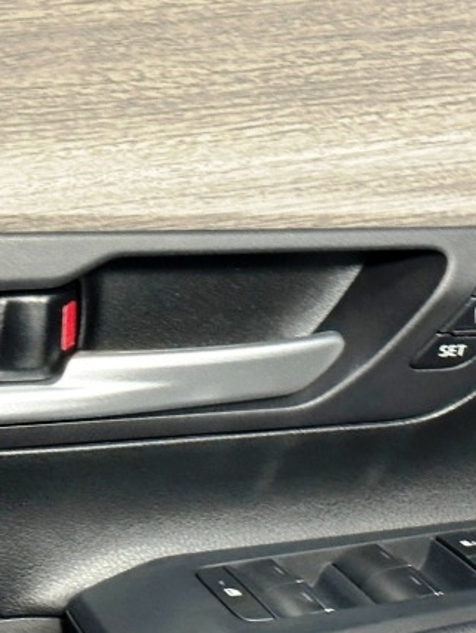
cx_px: 209
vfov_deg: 17.1
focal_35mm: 115
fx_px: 2105
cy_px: 331
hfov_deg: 12.9
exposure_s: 1/40
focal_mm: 6.86
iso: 320
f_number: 1.78
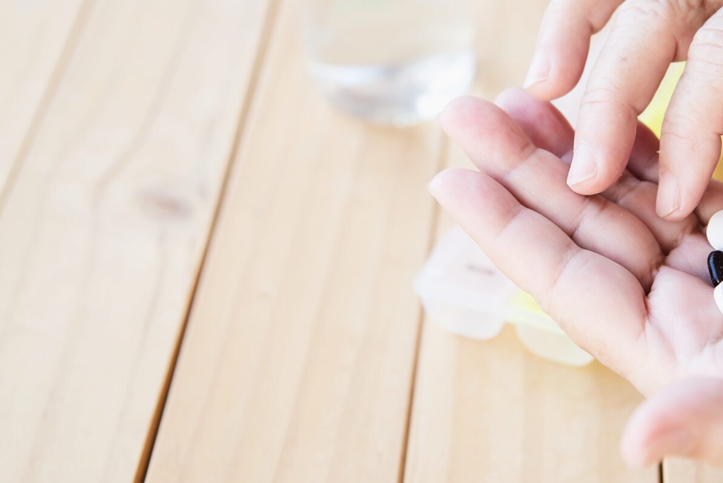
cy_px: 174
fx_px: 1889
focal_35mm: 94
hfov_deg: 21.5
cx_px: 523
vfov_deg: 14.5
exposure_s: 1/160
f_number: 4
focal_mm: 55
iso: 200
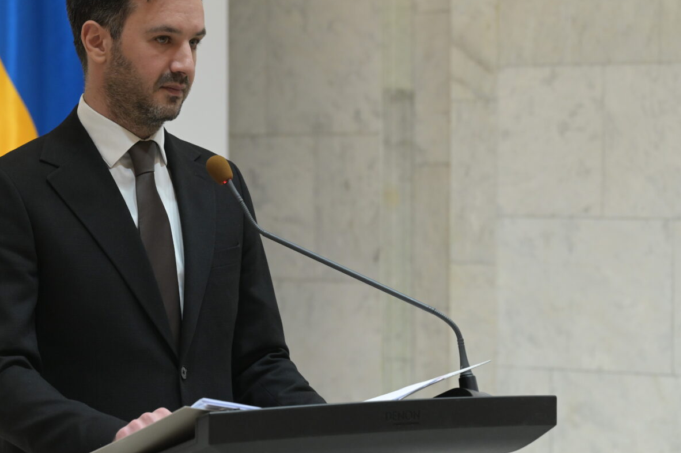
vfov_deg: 7.5
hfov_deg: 11.3
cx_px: 248
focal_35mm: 182
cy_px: 217
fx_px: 3440
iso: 3200
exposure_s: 1/200
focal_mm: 140
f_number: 6.3
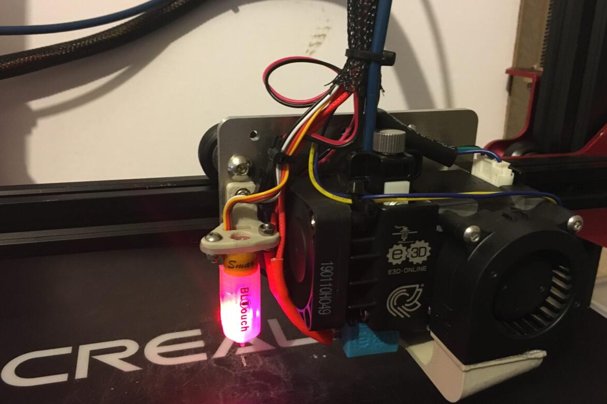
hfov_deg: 60.3
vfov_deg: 42.3
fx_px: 523
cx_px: 298
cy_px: 188
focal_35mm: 31
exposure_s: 1/17
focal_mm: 4.15
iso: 250
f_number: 2.2
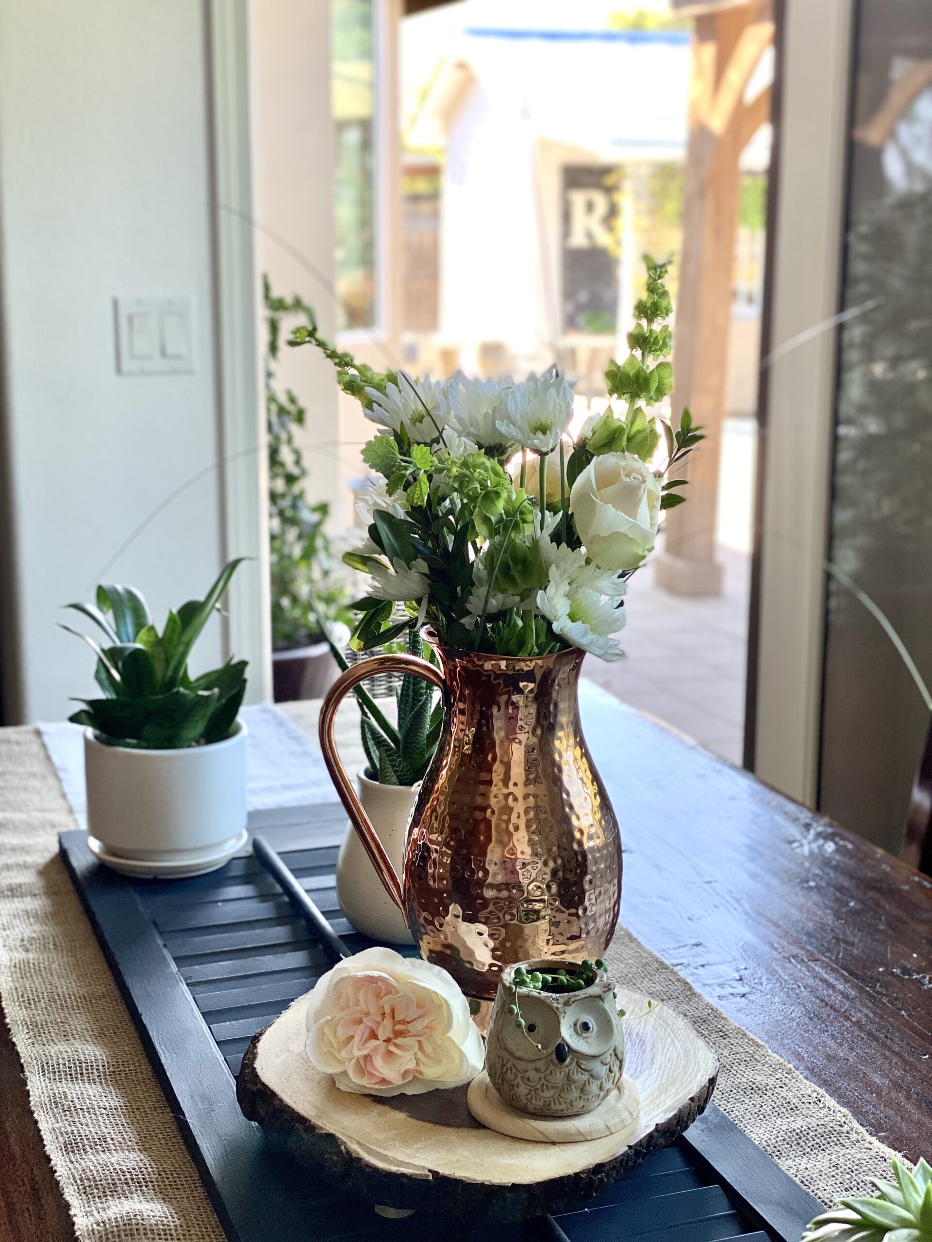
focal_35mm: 52
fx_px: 1867
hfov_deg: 28.0
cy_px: 621
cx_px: 466
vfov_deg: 36.8
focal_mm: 6
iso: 50
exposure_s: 1/122
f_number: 2
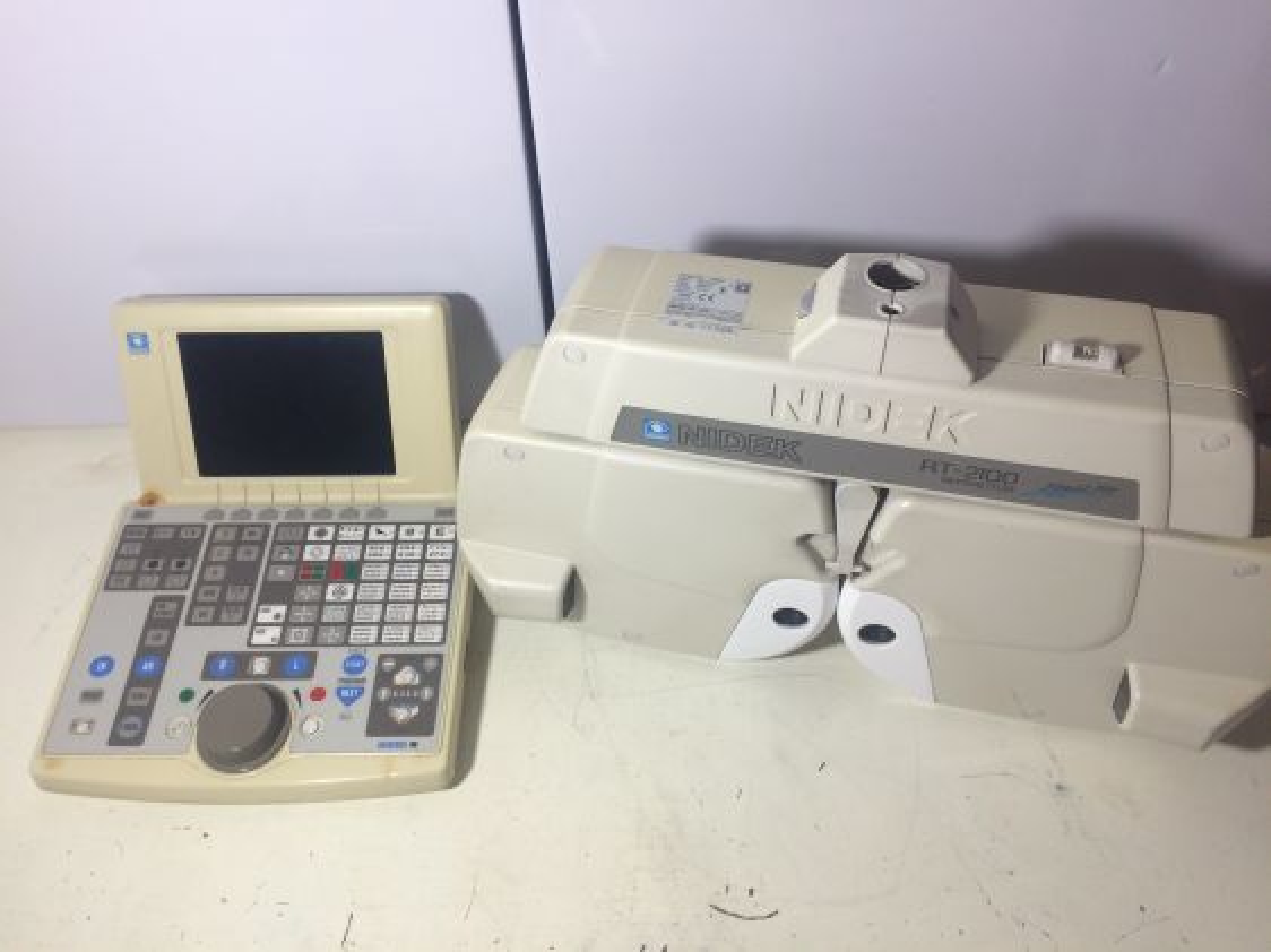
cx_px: 636
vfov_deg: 48.2
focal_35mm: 29
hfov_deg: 61.7
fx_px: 1064
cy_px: 476
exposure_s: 1/100
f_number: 2.2
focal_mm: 4.15
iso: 50
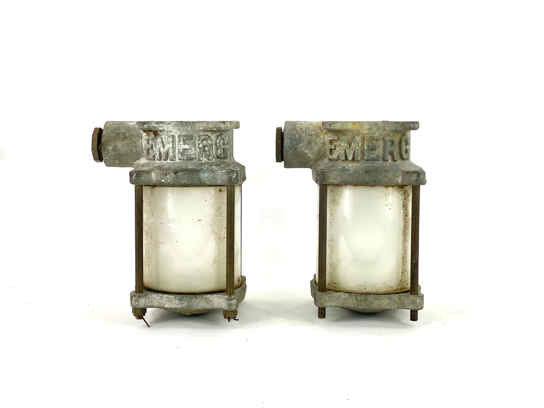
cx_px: 272
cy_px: 204
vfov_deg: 28.0
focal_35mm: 52
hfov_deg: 36.8
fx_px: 817
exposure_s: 1/246
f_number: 2
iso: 20
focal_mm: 6
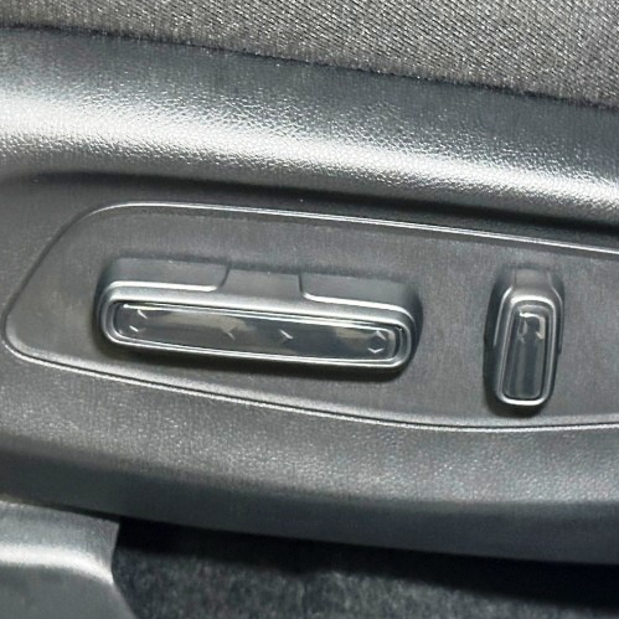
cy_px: 304
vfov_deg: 19.9
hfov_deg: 19.8
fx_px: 1760
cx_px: 456
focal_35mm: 87
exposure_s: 1/30
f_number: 1.78
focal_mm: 6.86
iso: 640
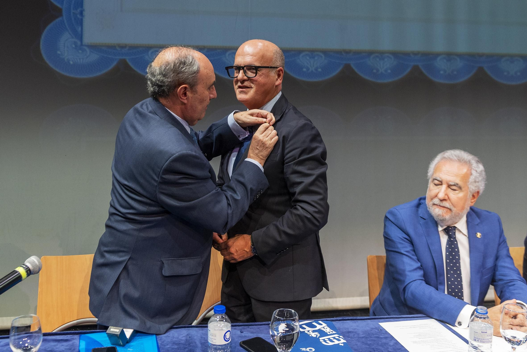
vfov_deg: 45.0
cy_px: 176
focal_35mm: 29
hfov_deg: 63.7
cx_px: 264
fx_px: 425
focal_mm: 29
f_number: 4
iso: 1600
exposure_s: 1/125
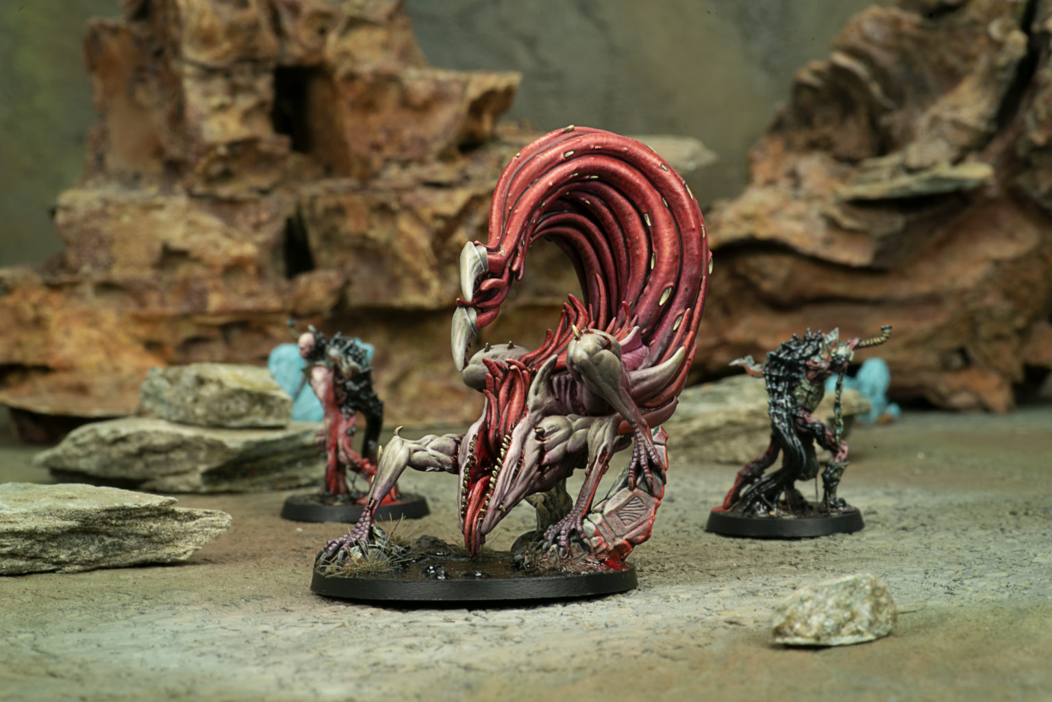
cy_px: 351
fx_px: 3069
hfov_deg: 19.5
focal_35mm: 105
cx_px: 526
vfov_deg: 13.0
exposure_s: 1/3
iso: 250
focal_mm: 105
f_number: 22
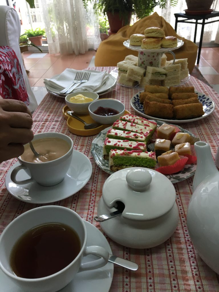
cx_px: 110
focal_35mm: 29
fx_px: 245
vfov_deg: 61.7
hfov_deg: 48.2
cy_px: 146
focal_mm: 4.15
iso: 50
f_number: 2.2
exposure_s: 1/33
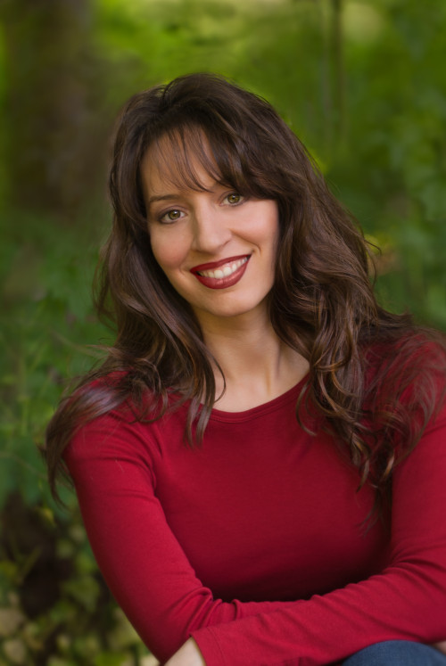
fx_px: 3474
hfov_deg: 7.3
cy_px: 333
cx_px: 223
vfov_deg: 11.0
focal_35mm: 188
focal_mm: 125
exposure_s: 1/60
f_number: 2.8
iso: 100
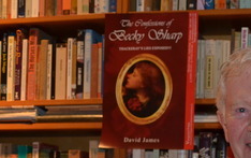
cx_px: 274
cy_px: 206
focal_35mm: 82
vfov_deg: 15.2
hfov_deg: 23.7
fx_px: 562
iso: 800
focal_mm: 18
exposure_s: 1/60
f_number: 3.5
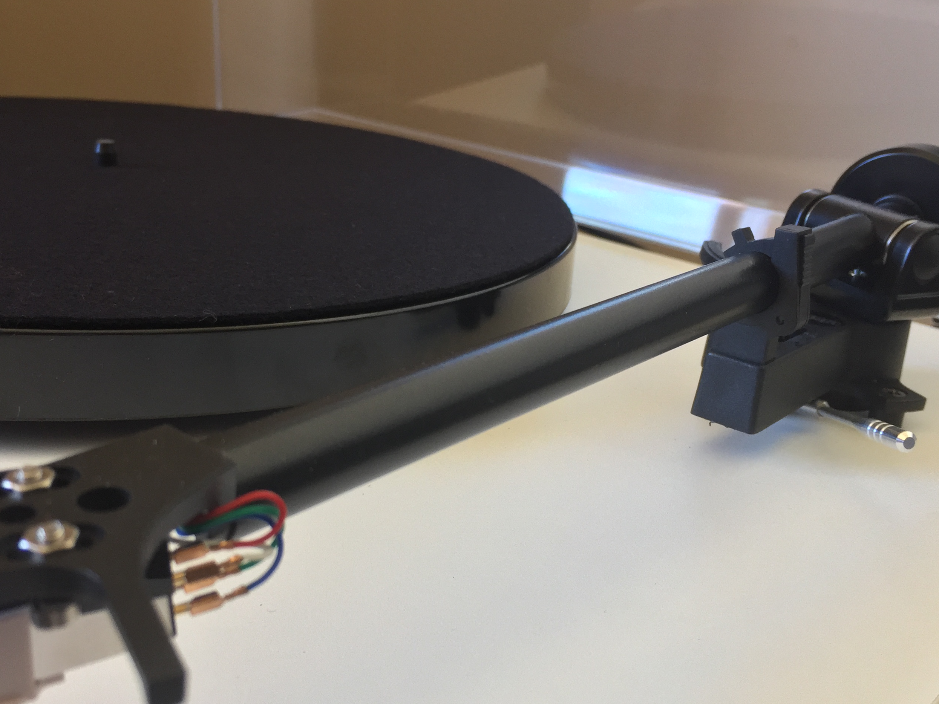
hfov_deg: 48.9
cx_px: 421
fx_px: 1031
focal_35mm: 38
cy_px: 368
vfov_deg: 37.7
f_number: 2.2
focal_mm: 4.15
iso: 64
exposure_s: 1/33
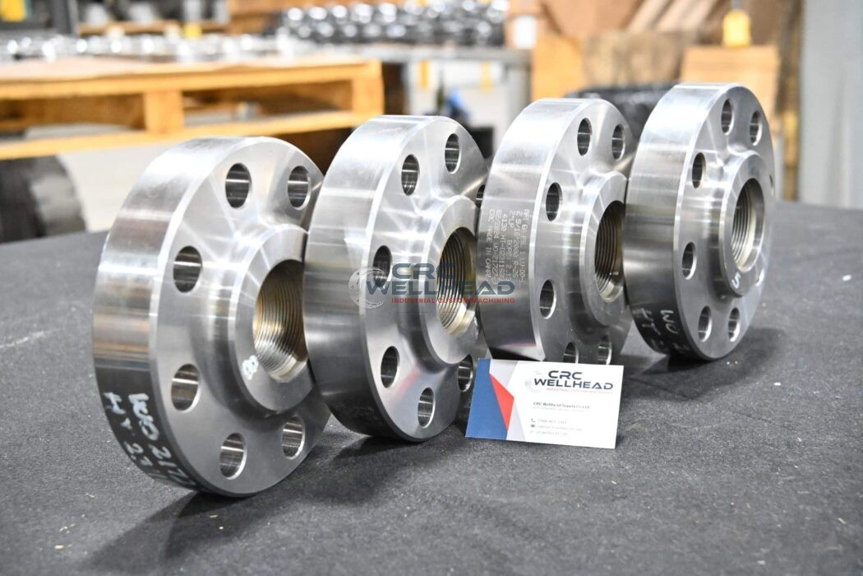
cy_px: 288
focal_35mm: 52
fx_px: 1258
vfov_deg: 25.8
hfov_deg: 37.9
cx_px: 432
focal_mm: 35
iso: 6400
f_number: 4.5
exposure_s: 1/100
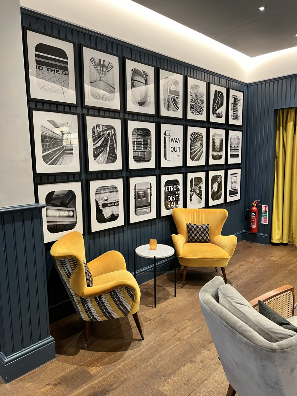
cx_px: 148
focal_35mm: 26
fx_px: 297
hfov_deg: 53.1
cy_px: 198
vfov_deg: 67.3
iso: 160
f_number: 1.5
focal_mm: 5.7
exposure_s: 1/50
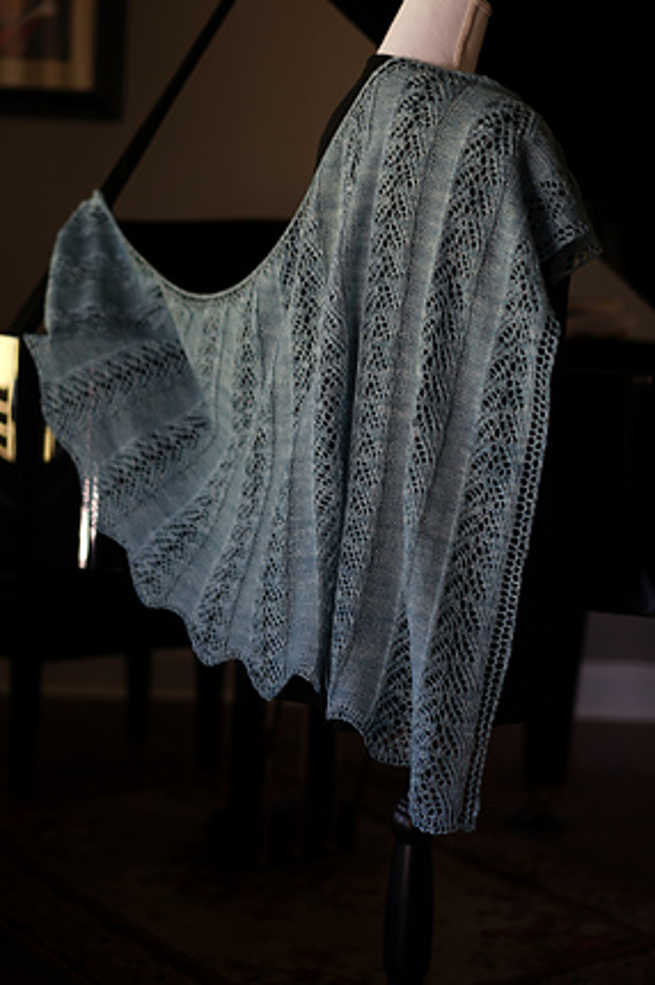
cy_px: 431
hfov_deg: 21.2
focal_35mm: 64
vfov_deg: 31.4
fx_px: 1749
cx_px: 345
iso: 50
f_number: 2
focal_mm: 55
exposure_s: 1/13
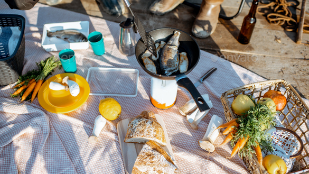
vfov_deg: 32.0
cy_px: 83
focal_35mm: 37
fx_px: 303
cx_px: 154
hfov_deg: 54.0
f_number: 2.2
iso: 400
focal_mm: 35
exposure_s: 1/6400
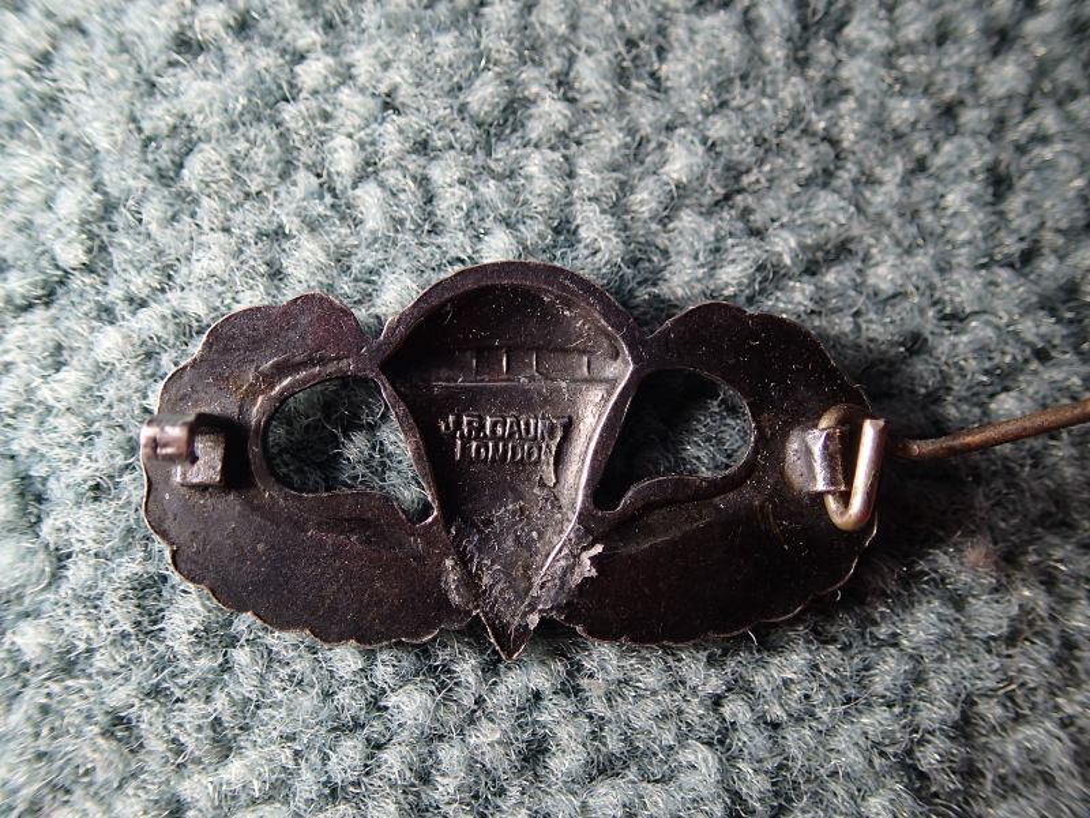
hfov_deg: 60.0
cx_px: 545
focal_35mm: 30
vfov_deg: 46.8
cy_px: 409
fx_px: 945
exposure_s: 1/125
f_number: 2.3
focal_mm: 5.5
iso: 125
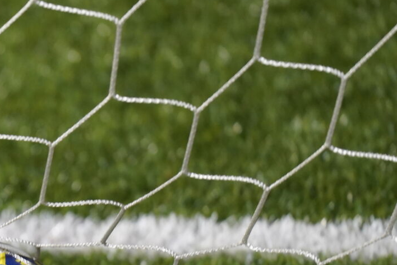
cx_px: -123
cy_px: 303
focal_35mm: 402
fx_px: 4433
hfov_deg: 5.1
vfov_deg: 3.4
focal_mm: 139
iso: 2500
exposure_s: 1/250
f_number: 2.8
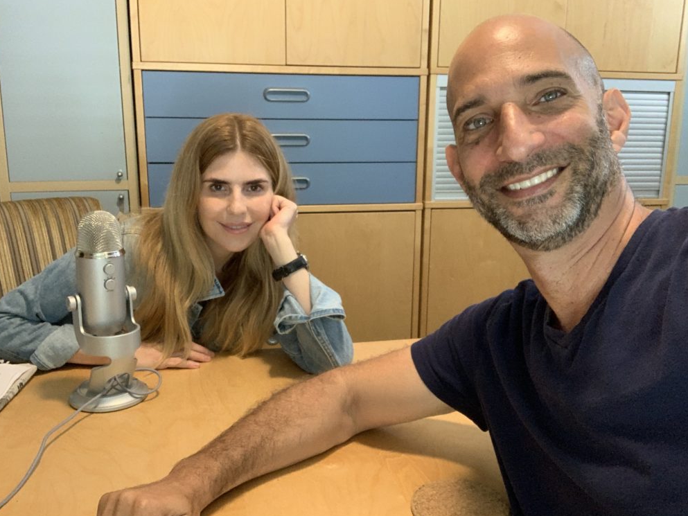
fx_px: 656
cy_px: 259
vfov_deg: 43.0
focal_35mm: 33
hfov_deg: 55.3
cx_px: 336
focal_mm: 2.87
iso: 320
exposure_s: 1/40
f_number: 2.2
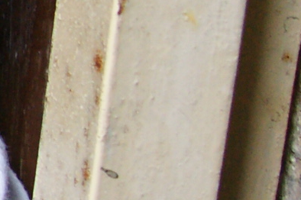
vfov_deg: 7.2
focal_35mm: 189
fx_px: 1579
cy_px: -38
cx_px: -533
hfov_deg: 9.2
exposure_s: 1/40
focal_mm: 16
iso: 800
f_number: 5
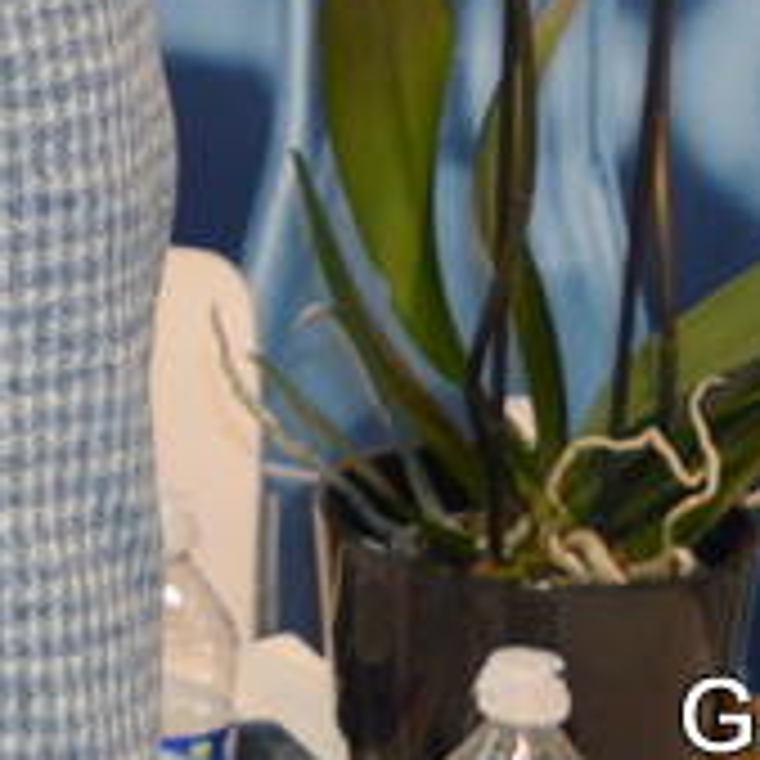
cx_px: -796
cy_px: -1028
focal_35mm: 232
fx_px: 5763
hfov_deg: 7.2
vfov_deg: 7.1
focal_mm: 24
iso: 500
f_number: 4
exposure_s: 1/200
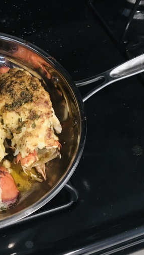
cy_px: 126
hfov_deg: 24.7
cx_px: 0
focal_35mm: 46
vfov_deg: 44.6
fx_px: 312
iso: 320
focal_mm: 3.3
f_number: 2.4
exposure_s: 1/15
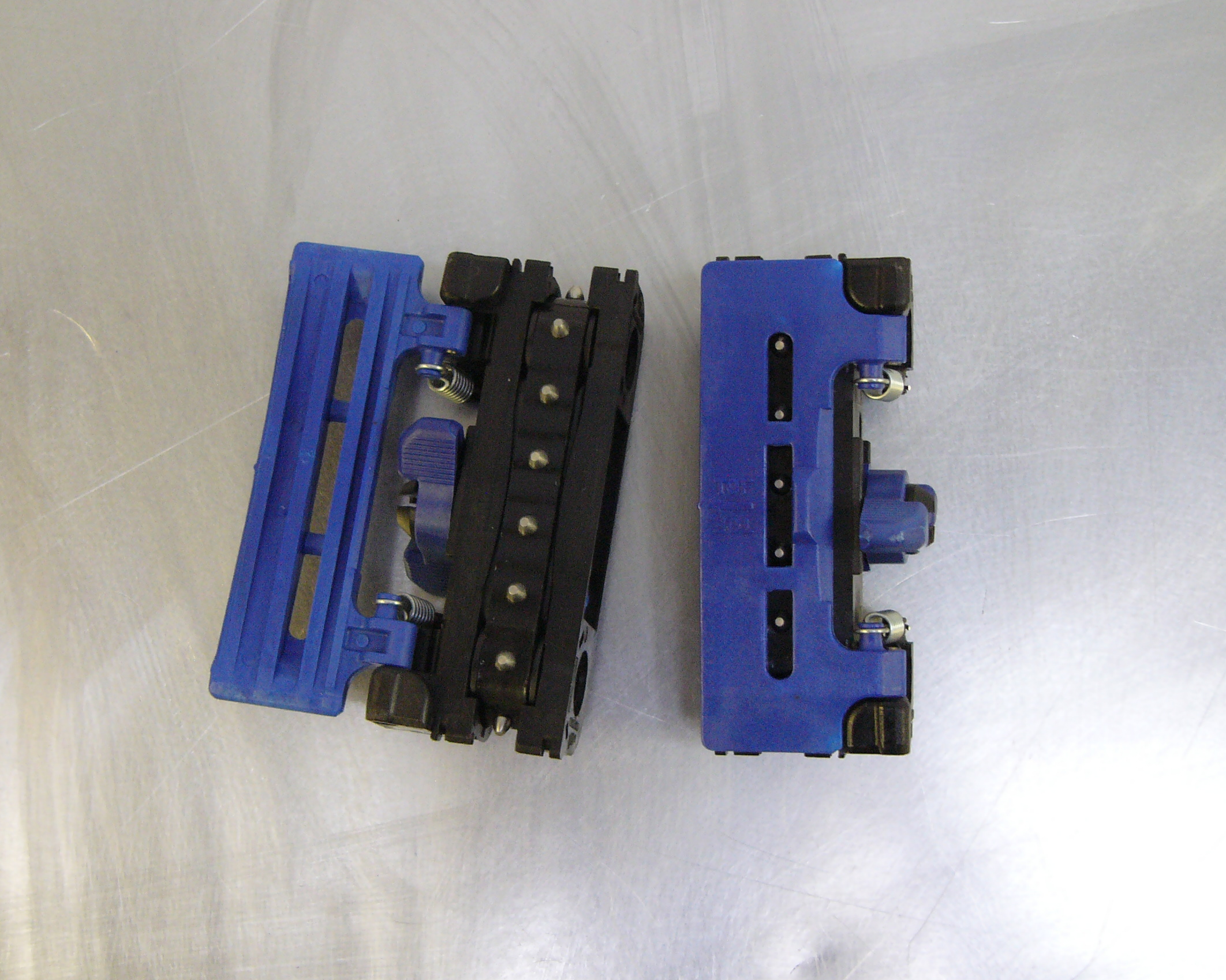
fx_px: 1959
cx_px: 596
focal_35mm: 54
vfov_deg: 28.1
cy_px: 490
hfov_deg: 34.7
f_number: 2.8
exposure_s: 1/30
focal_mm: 8.5
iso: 200
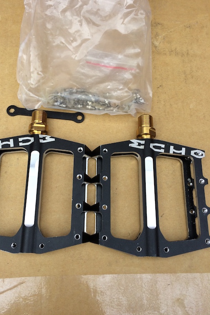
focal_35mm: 32
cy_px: 151
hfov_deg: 41.0
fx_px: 280
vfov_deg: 58.7
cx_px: 89
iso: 32
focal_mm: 4.15
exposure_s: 1/406
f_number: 2.2
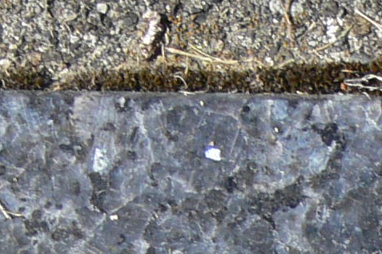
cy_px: 915
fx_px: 6196
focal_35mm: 584
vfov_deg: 2.3
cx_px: 625
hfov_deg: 3.5
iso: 80
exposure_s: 1/200
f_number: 5.6
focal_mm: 17.4
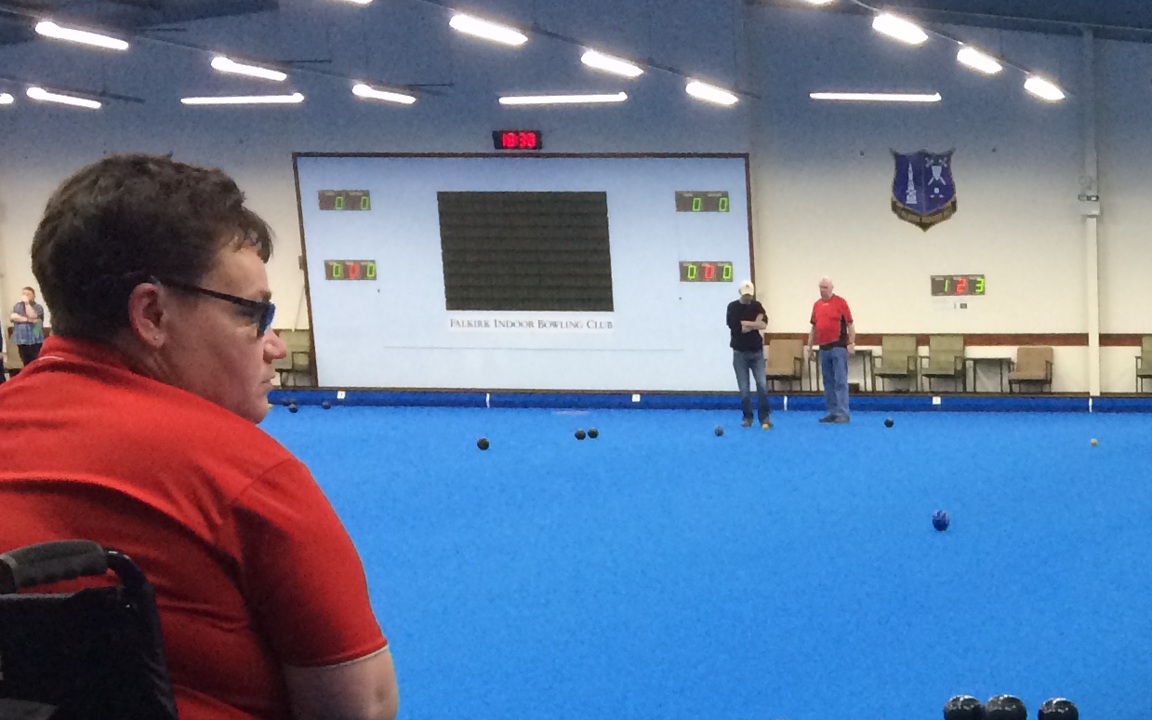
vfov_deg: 15.1
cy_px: 1035
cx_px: 1227
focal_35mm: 81
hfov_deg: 24.1
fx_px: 2543
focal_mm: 4.15
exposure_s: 1/33
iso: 200
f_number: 2.2
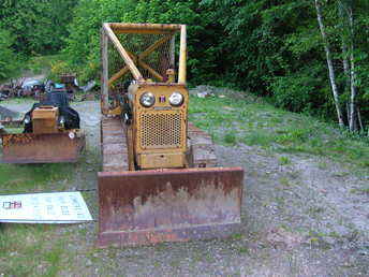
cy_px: 138
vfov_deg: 38.7
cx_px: 184
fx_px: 394
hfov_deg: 50.1
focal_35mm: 37
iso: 400
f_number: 2.7
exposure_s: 1/60
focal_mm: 5.6
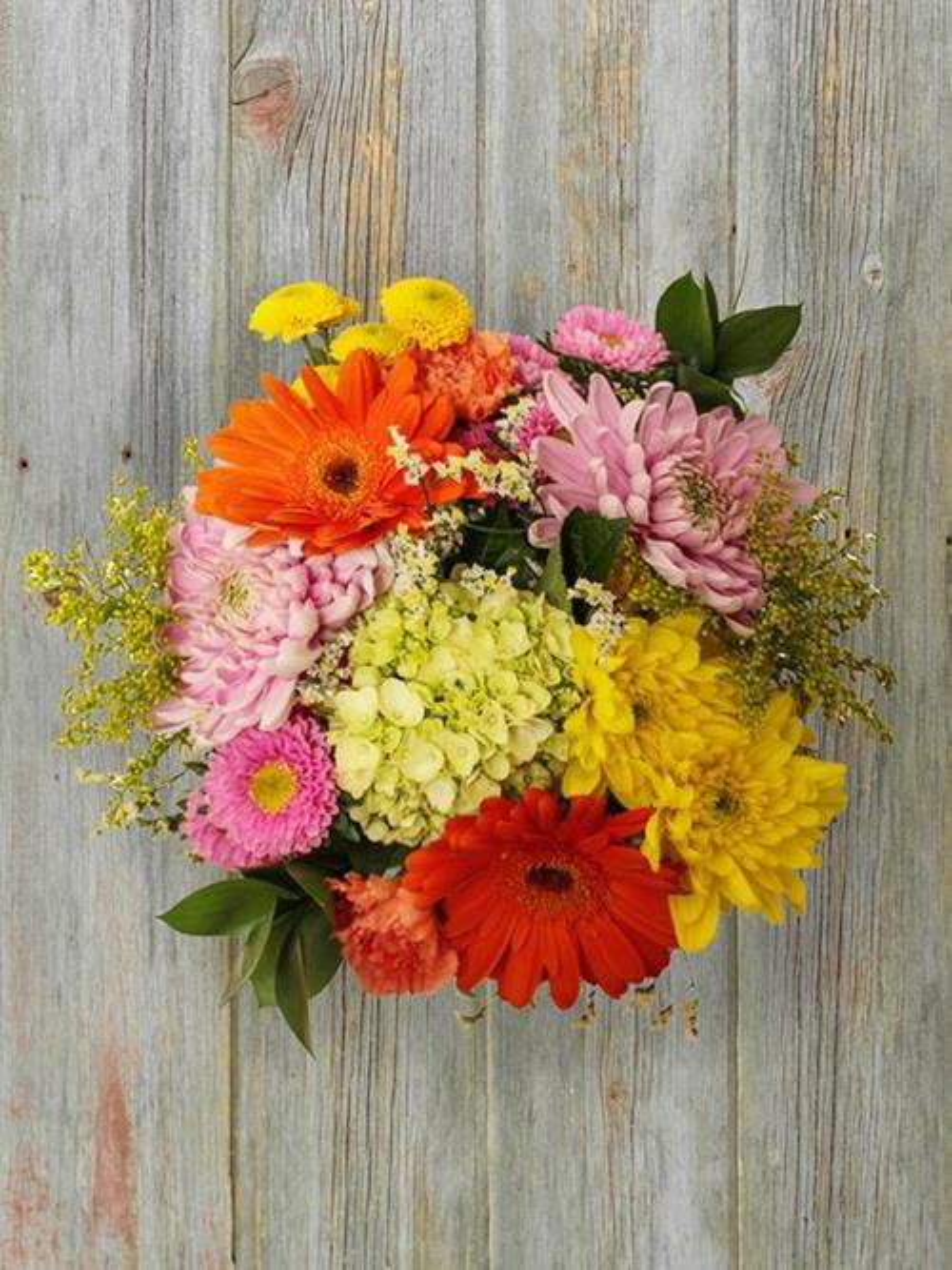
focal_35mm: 46
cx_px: 476
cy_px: 635
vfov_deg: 41.2
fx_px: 1687
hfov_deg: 31.5
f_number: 4.2
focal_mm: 8.1
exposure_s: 1/15
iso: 400
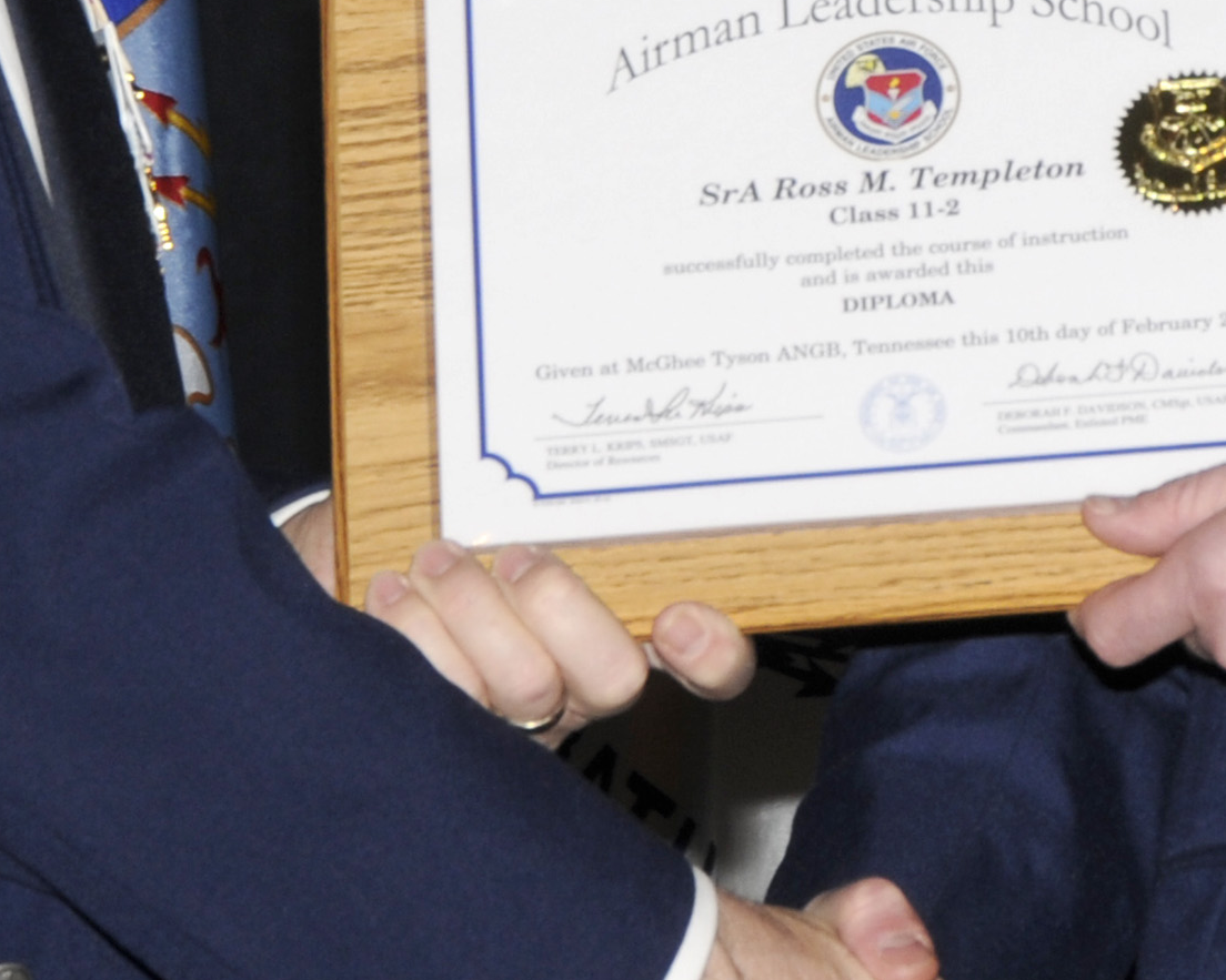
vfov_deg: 3.0
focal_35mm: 519
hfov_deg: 3.7
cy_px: -117
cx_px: 753
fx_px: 18824
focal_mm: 95
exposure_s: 1/60
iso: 200
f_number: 11
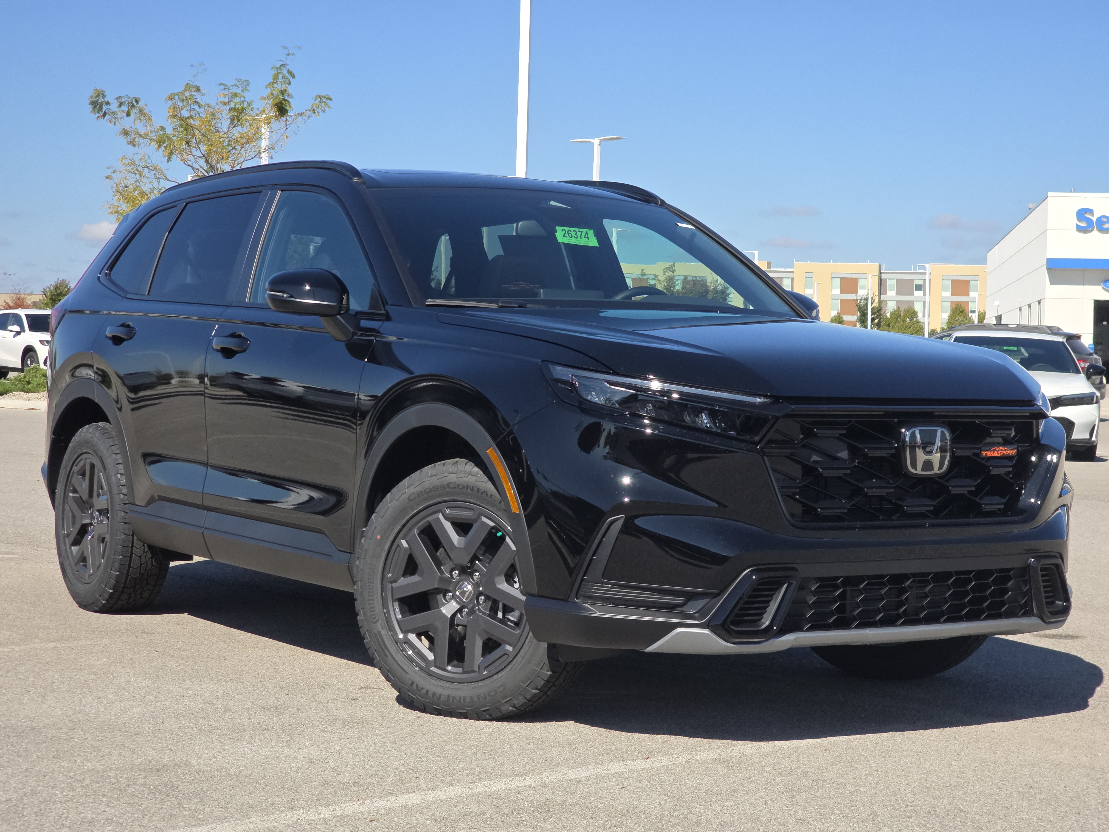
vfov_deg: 21.3
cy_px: 416
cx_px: 554
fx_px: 2211
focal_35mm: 69
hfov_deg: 28.2
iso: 50
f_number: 2.4
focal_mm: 7.9
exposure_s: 1/1973
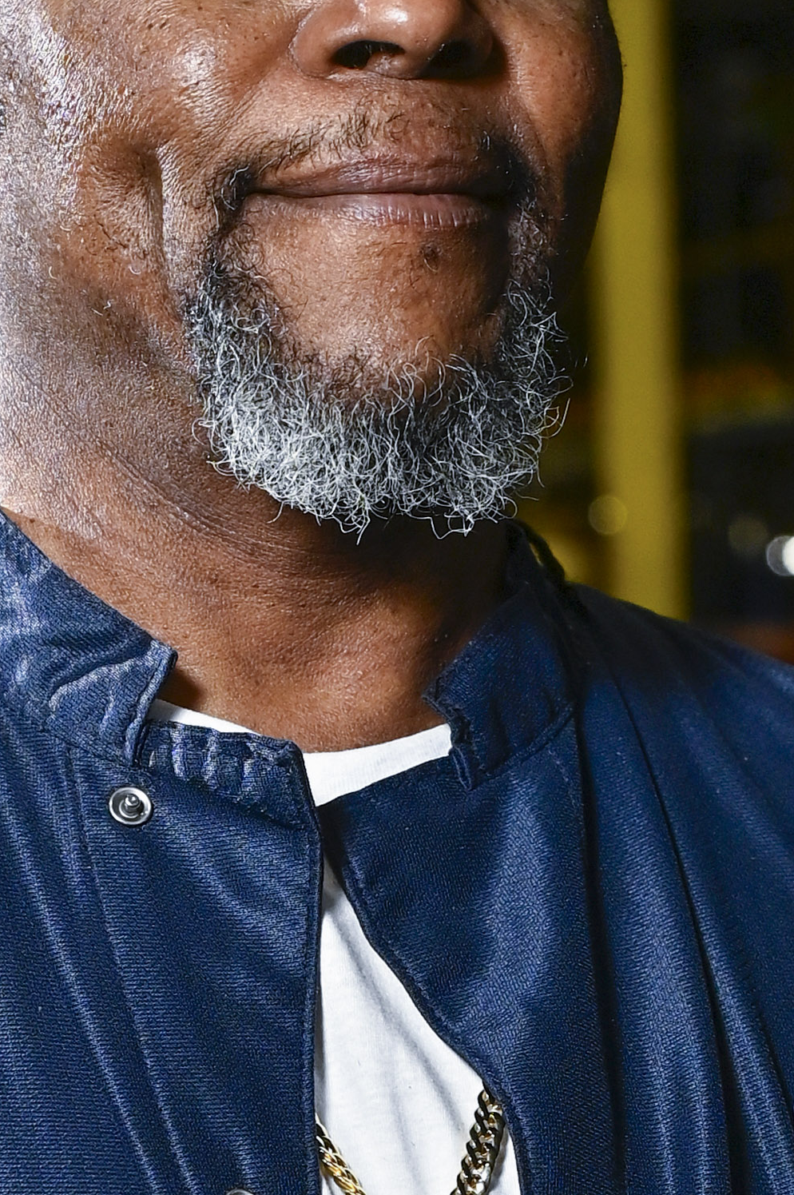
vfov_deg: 11.7
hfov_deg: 7.9
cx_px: 177
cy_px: 1290
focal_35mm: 174
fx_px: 5767
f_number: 4
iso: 500
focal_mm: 43
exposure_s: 1/160
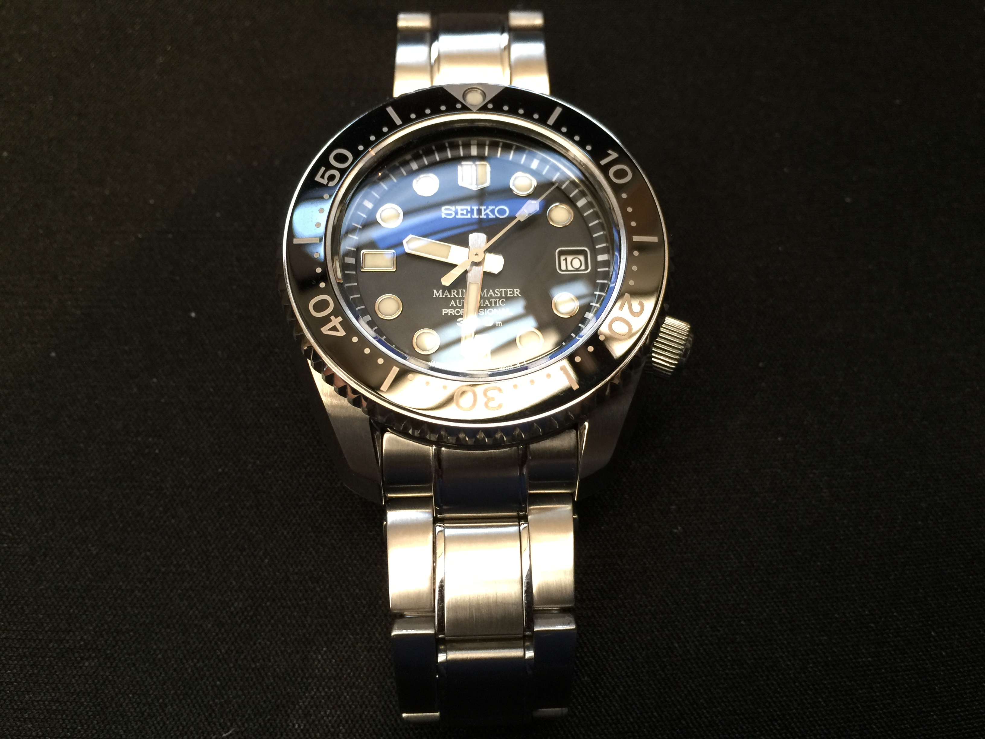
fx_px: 825
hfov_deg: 61.7
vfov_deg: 48.2
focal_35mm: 29
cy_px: 370
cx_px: 492
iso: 64
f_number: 2.2
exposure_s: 1/15
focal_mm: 4.15
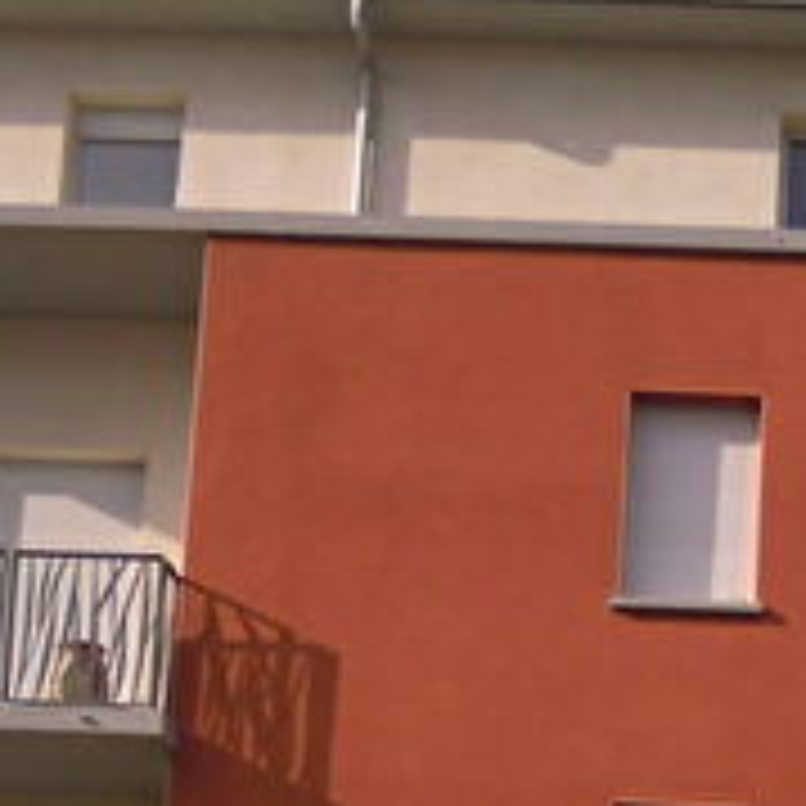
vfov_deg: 16.7
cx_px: 558
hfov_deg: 17.9
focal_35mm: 97
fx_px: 2555
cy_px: 1105
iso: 100
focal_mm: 5
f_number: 7.6
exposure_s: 1/200
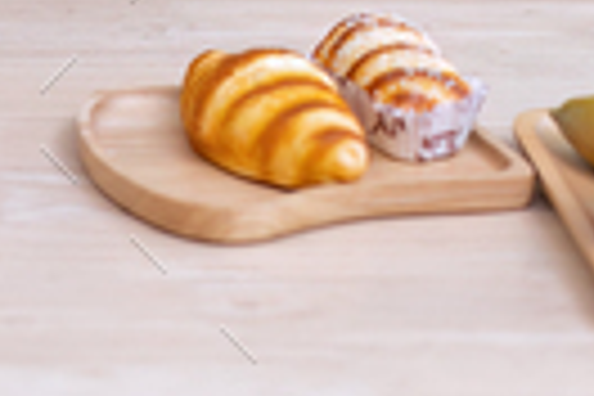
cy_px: -349
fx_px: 2574
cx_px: -9
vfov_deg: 8.4
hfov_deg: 13.0
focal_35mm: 156
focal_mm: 35
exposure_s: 1/640
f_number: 1.4
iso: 320
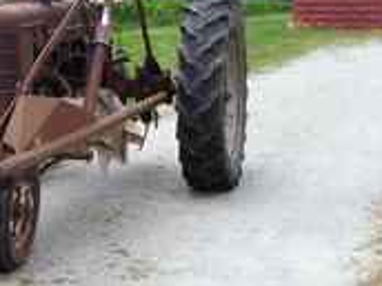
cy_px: 82
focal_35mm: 84
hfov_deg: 22.5
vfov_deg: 17.5
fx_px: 927
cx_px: 7
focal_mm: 7
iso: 80
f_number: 5.6
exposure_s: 1/237
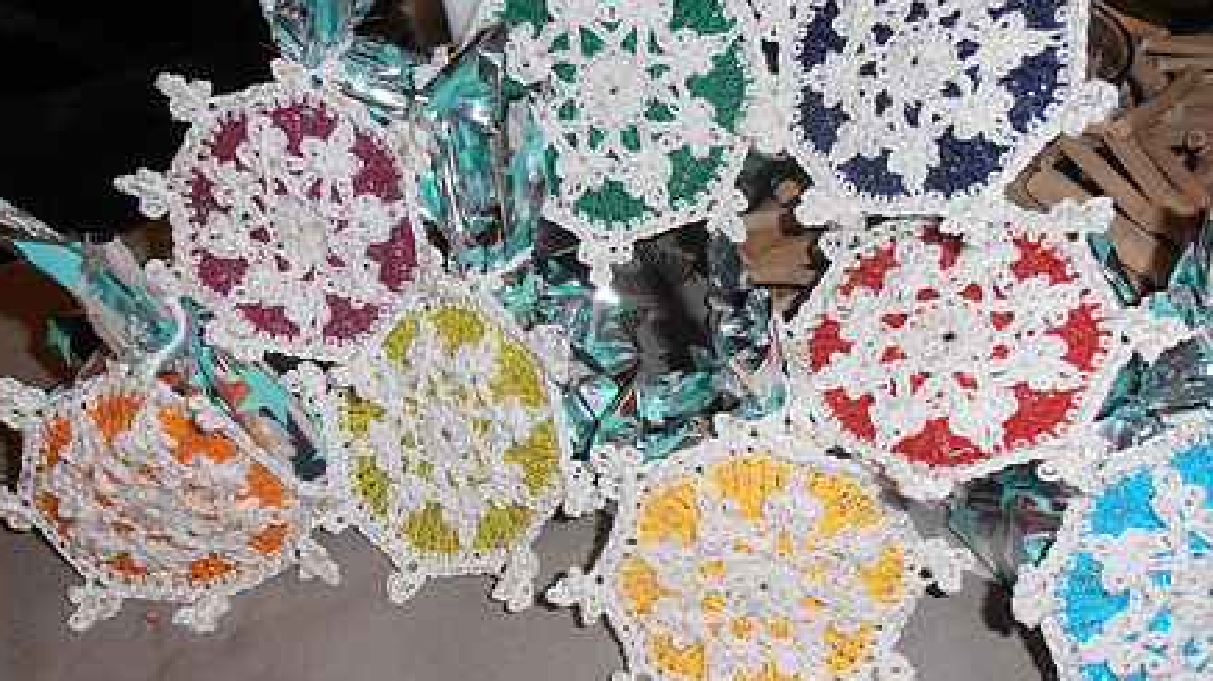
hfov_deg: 64.2
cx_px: 665
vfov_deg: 38.9
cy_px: 318
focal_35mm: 30
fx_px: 965
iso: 125
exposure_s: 1/30
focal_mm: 4.2
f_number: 3
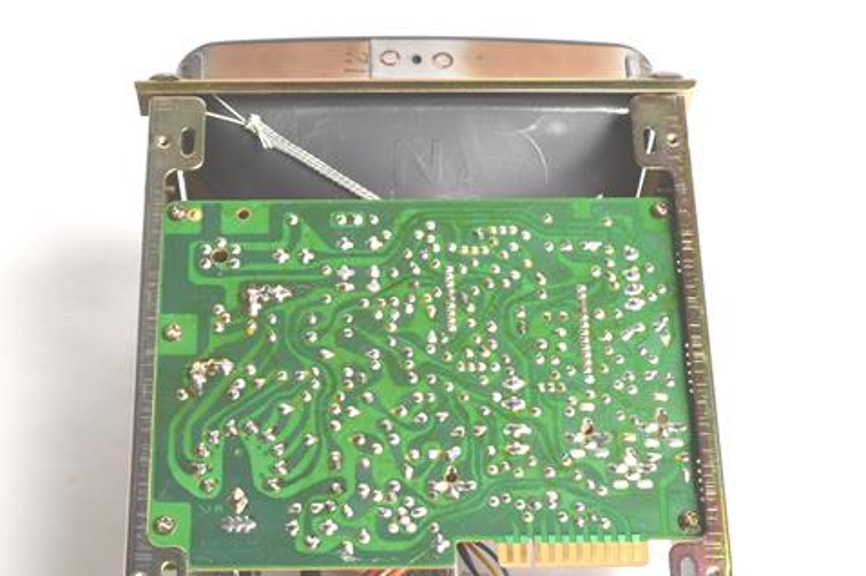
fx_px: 1178
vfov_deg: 27.4
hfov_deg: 40.4
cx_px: 435
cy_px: 342
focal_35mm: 49
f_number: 14
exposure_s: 1/200
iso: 200
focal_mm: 26
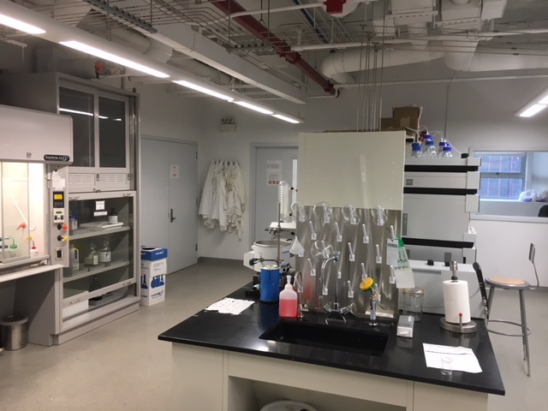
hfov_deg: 61.7
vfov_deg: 48.2
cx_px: 274
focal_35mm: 29
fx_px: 459
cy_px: 206
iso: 64
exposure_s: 1/30
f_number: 2.2
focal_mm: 4.15
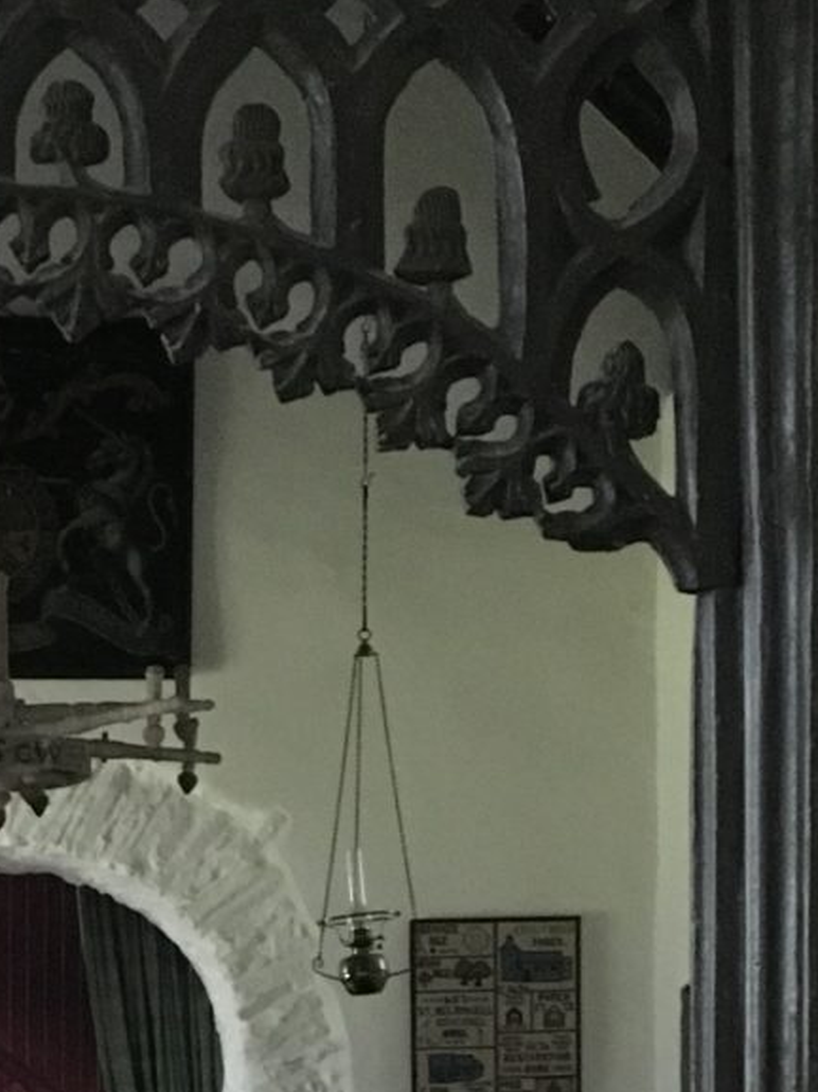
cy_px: 1226
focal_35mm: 103
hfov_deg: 14.1
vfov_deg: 18.3
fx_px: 3249
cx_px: -55
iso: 500
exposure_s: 1/17
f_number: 2.2
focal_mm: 4.15
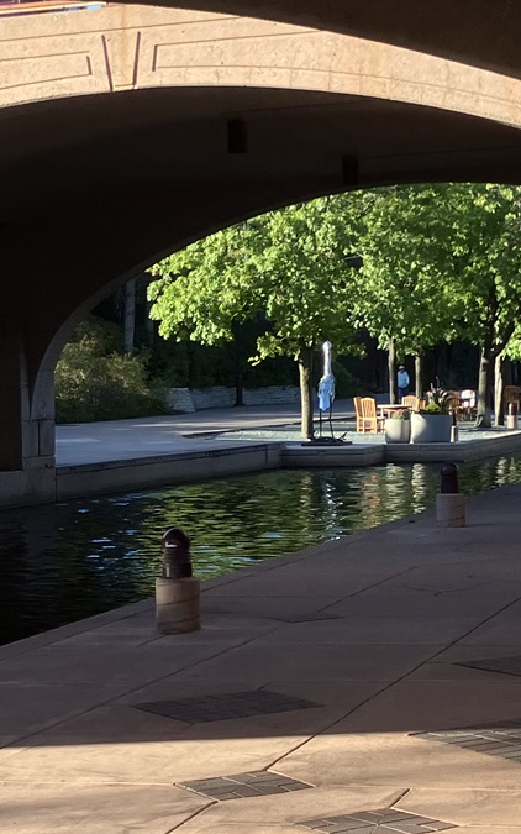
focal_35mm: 88
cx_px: 223
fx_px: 1999
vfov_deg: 23.5
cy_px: 356
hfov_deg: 14.8
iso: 32
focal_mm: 3.99
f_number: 1.8
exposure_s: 1/347
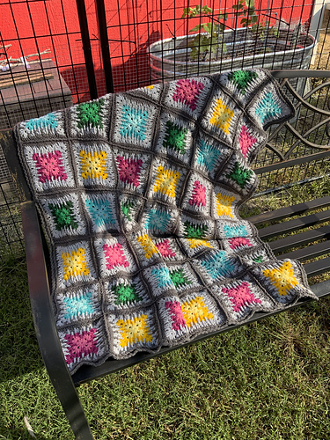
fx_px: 369
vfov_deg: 61.7
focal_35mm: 29
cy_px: 220
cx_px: 165
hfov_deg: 48.2
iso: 16
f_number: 1.8
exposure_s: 1/500
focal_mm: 3
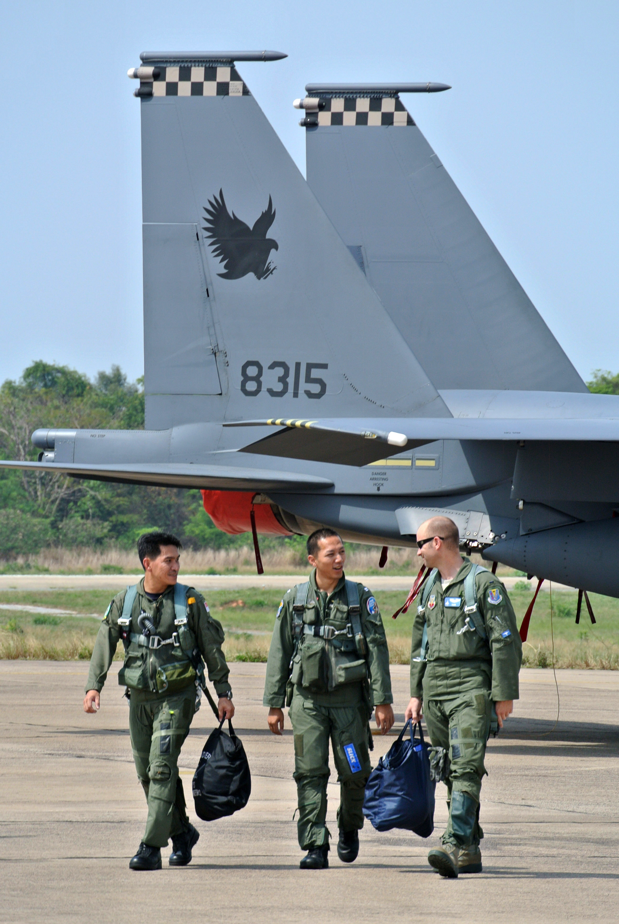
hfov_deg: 5.3
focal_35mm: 262
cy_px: 462
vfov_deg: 7.9
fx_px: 6738
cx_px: 310
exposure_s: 1/500
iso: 110
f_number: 5.3
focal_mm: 97.2
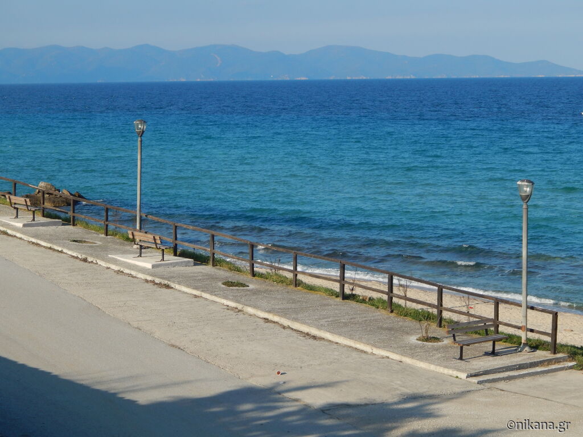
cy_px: 218
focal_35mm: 86
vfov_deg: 17.2
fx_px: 1448
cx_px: 292
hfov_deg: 22.8
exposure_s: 1/800
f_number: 4.3
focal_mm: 15.3
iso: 125
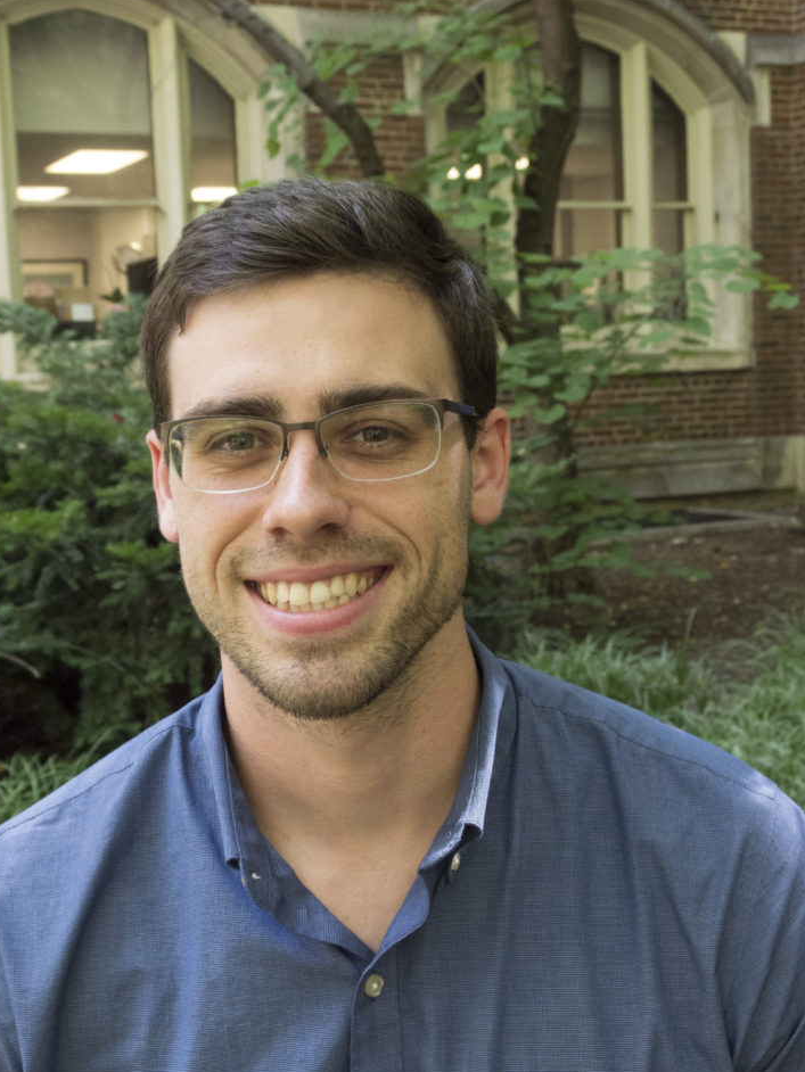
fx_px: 1550
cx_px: 369
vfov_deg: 38.2
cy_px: 542
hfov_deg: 29.1
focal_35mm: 50
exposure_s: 1/80
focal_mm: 9.87
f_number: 3.5
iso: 320
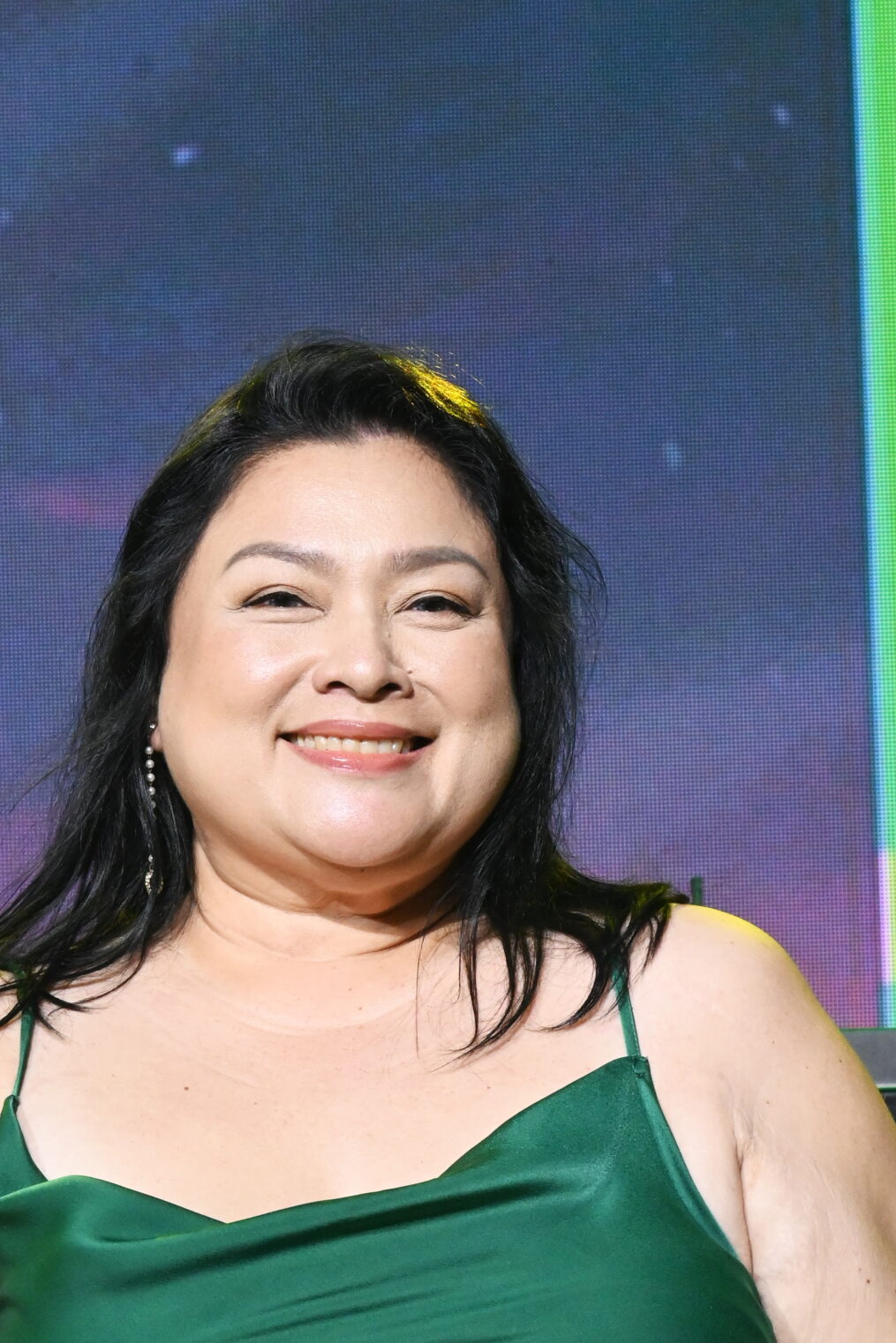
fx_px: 8472
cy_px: 1031
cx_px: 386
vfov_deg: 9.1
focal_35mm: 227
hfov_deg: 6.1
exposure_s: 1/160
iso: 3200
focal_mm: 90
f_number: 11
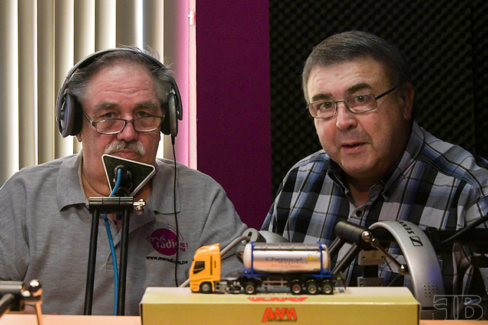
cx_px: 244
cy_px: 162
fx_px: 1057
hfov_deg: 26.0
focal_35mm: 78
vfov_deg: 17.5
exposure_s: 1/80
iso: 4000
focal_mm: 78
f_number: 16
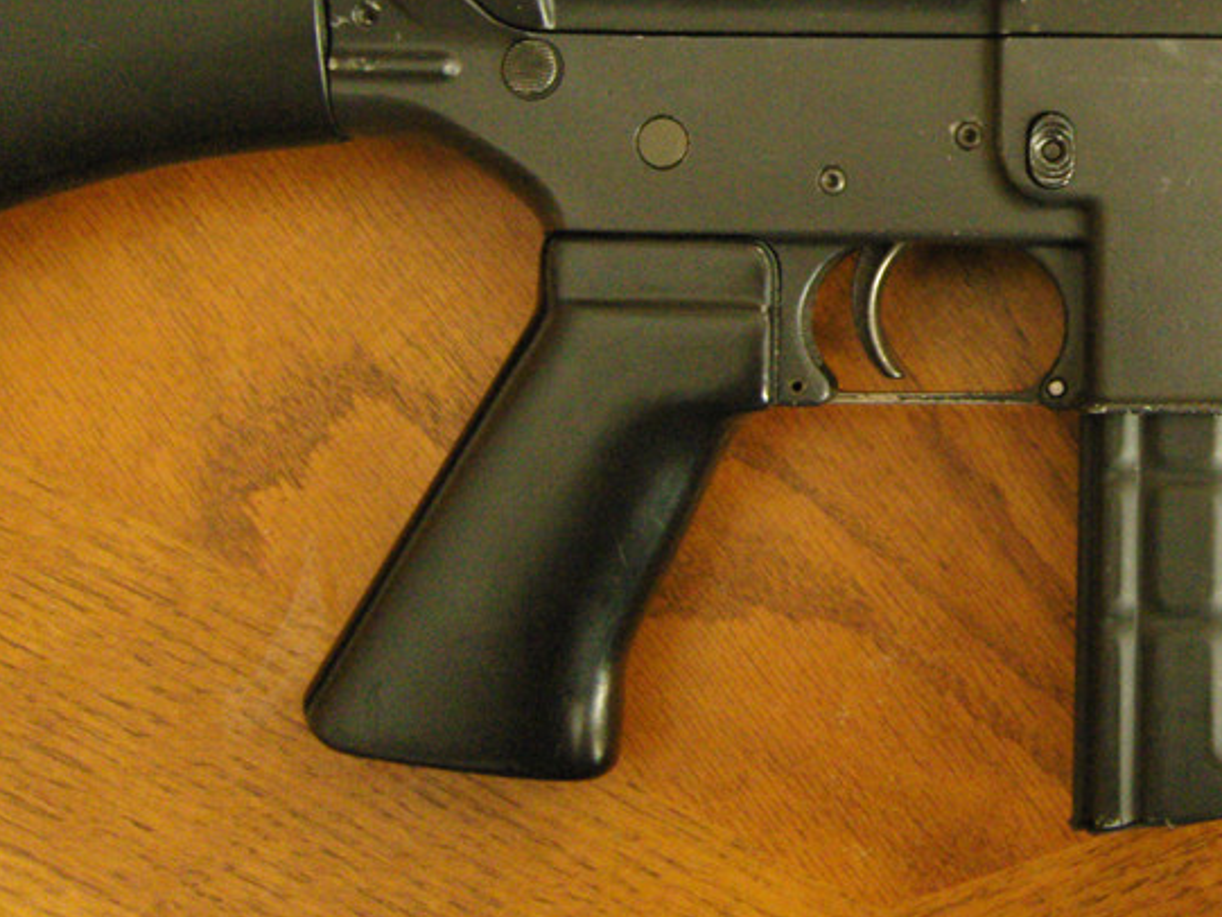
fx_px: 2366
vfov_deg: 21.3
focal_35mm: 67
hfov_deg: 27.9
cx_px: 1108
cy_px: 52
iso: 400
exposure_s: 1/40
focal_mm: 7.3
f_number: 2.8
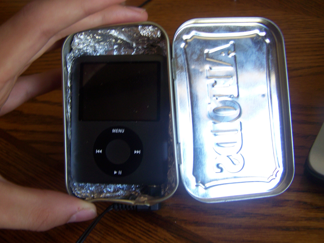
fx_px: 356
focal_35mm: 38
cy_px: 122
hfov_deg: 49.0
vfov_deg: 37.7
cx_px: 162
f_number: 2.8
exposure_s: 1/30
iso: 80
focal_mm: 6.3
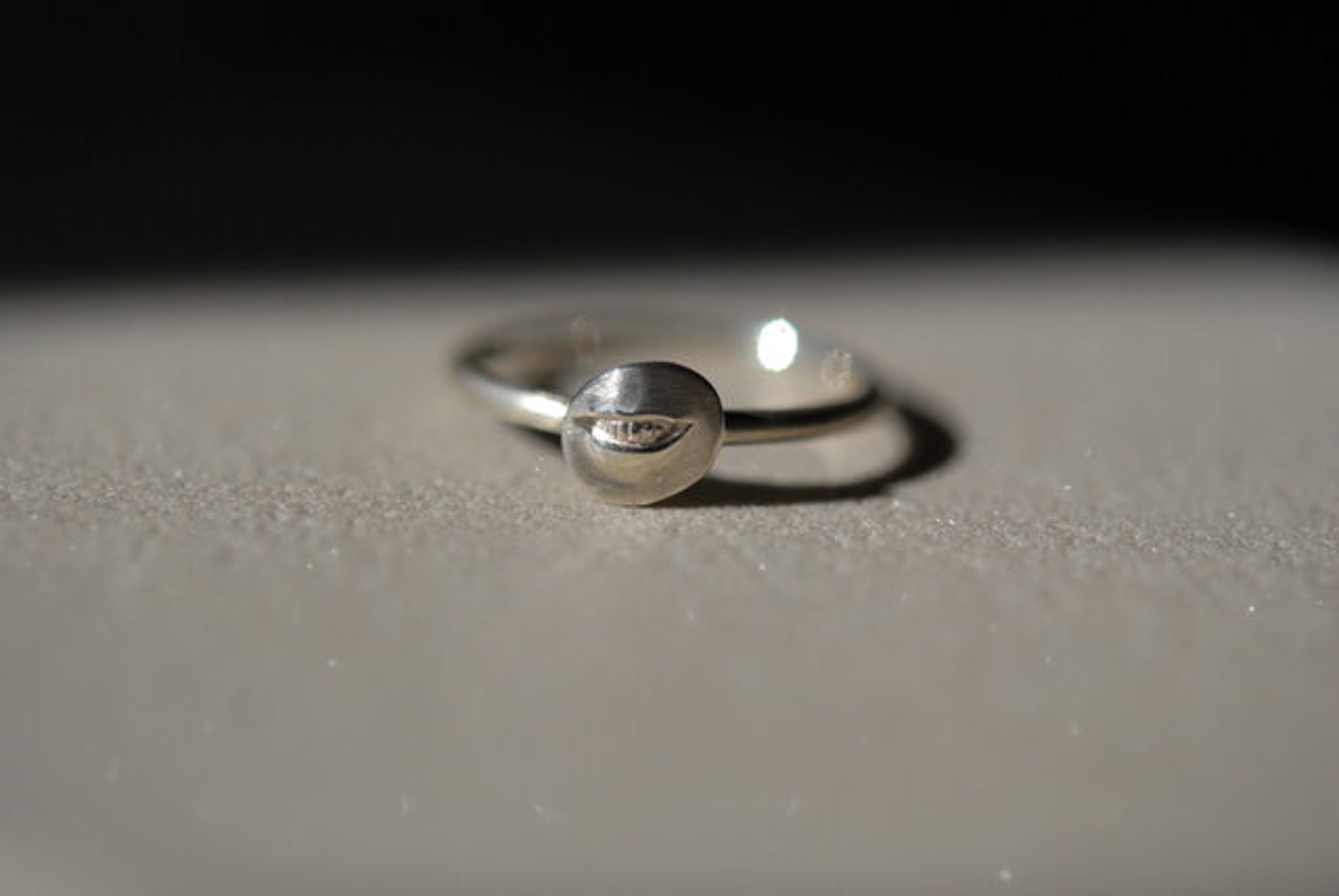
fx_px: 3350
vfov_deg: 15.2
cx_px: 670
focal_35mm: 90
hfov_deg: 22.6
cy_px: 448
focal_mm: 60
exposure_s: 1/6400
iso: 320
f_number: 3.3
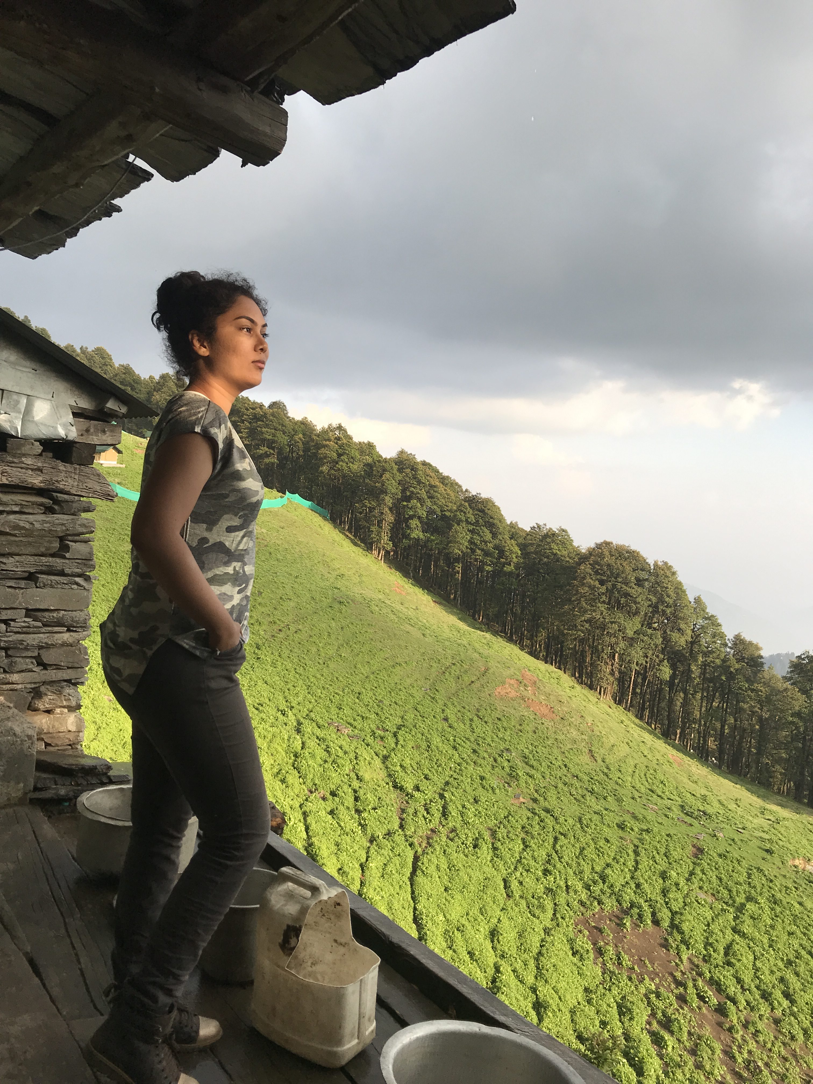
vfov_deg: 63.4
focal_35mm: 28
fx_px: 877
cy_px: 542
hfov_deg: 49.7
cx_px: 406
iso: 20
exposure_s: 1/460
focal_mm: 3.99
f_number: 1.8
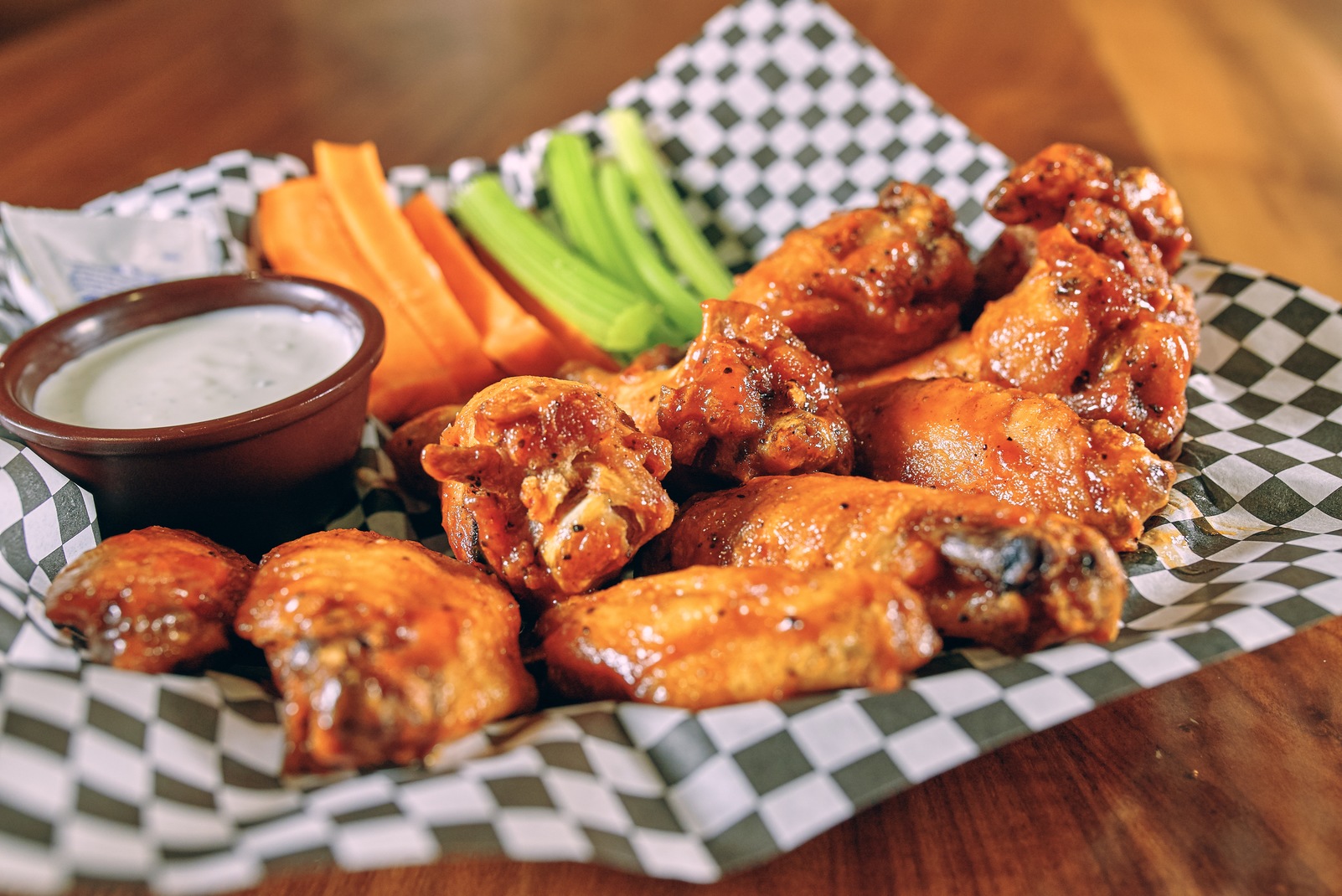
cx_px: 671
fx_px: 1305
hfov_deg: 54.4
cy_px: 448
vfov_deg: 37.9
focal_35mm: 35
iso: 500
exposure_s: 1/125
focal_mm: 35
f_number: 5
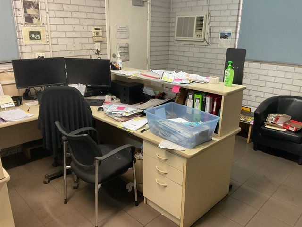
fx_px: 253
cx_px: 151
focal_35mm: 29
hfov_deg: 61.7
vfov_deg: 48.2
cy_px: 114
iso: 125
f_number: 1.8
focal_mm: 3
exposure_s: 1/50
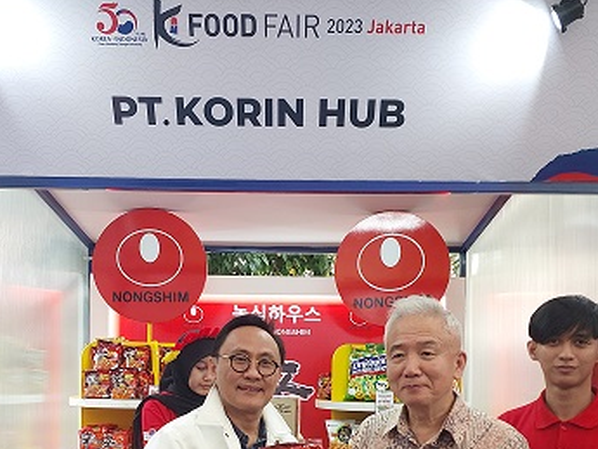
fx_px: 691
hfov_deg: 46.8
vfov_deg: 34.6
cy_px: 376
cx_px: 293
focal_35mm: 40
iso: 200
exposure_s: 1/50
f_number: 1.8
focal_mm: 5.06
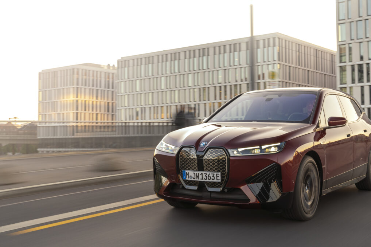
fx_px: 494
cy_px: 115
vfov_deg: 28.0
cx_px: 203
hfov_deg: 41.1
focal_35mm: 48
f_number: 6.3
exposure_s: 1/20
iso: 500
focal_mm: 37
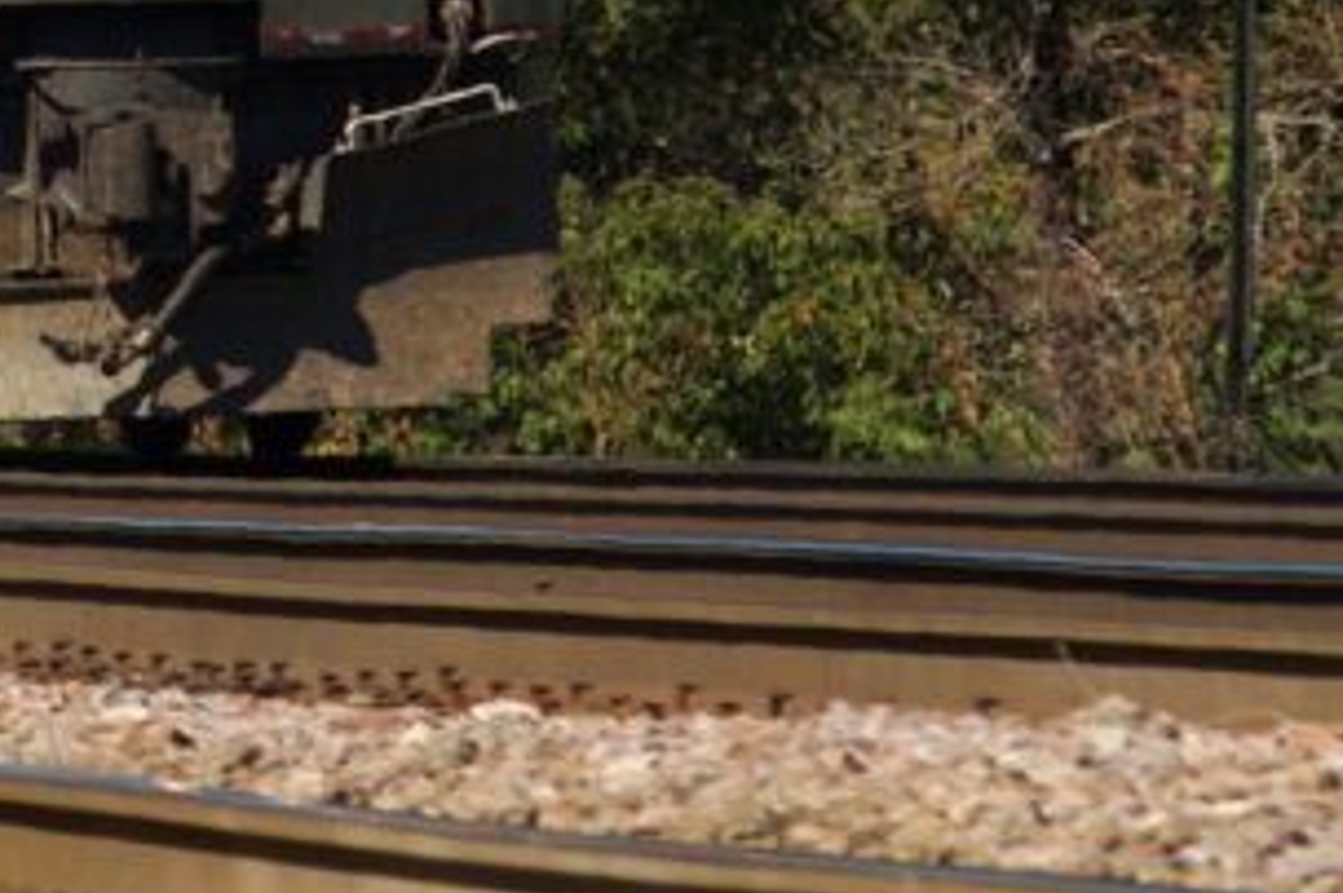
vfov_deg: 1.7
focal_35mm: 795
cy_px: -942
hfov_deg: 2.6
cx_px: -1555
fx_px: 29608
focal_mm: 105
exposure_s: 1/500
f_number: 8
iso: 100
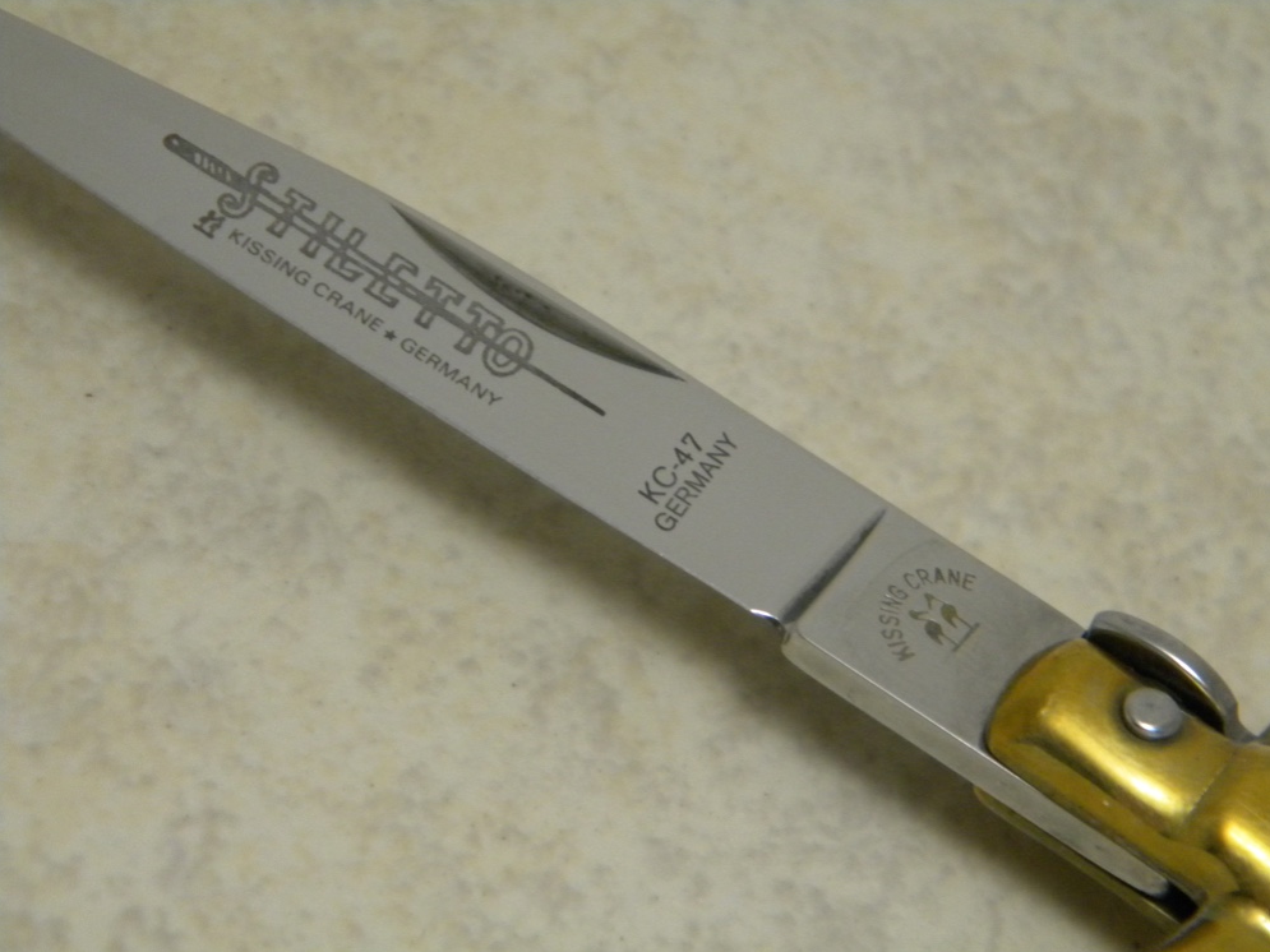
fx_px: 6750
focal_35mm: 184
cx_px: 637
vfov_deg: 8.1
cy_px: 475
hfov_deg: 10.7
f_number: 5.2
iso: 400
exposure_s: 1/18.7
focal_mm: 33.1
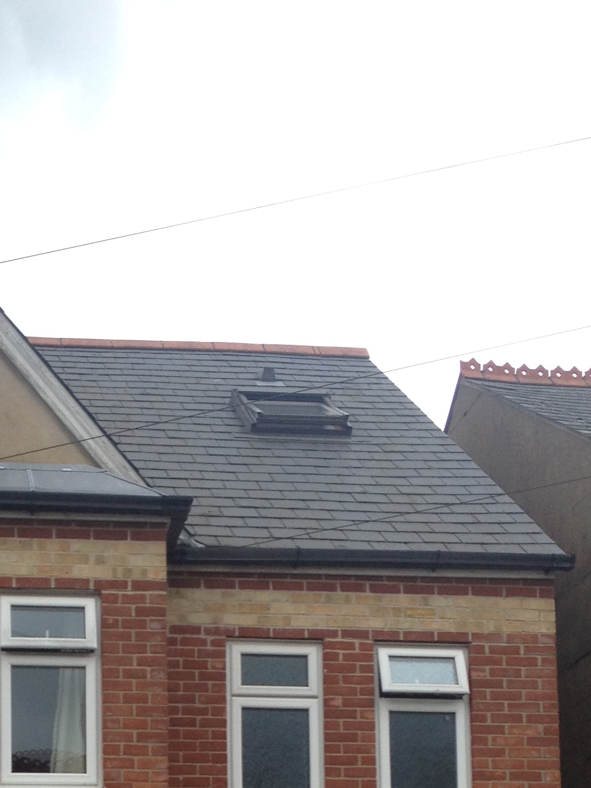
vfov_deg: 21.6
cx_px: 94
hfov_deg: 17.4
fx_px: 1912
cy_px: 941
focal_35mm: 84
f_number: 2.4
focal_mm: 4.28
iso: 50
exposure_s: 1/506
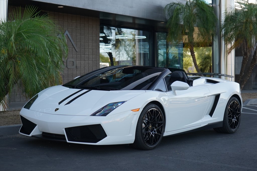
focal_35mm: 68
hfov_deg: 29.7
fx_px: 485
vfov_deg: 20.0
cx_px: 128
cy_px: 86
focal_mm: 68
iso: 320
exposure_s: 1/160
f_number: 5.6
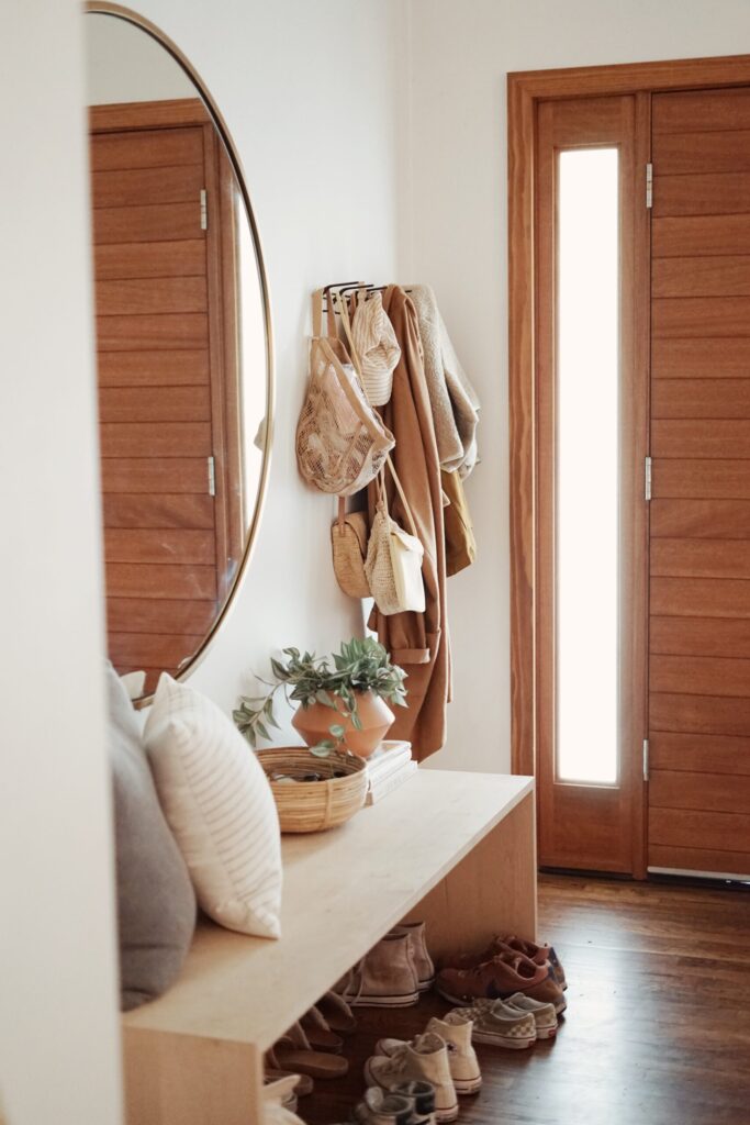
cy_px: 562
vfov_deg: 39.6
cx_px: 375
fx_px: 1562
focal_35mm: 50
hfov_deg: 27.0
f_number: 2.2
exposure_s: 1/25
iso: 3200
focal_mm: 50
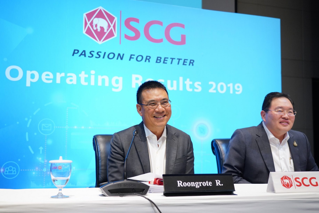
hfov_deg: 41.1
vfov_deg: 28.1
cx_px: 167
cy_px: 104
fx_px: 425
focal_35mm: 48
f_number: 4
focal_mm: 43
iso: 1600
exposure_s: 1/200
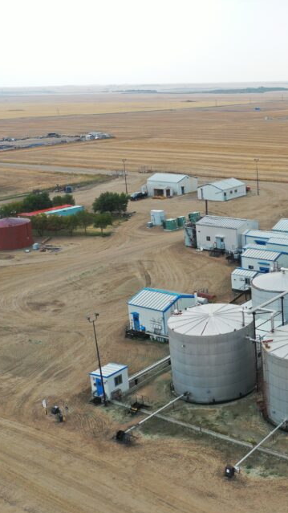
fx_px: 611
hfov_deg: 24.6
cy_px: 260
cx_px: 319
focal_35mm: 45
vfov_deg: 45.5
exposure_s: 1/120
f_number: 4.5
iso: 100
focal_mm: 10.26
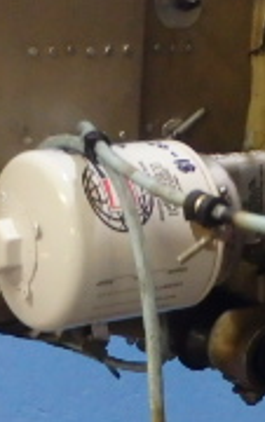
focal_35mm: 113
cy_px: 94
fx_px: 1302
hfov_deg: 11.6
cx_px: 232
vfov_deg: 18.3
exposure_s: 1/15
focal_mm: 5.4
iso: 800
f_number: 4.1
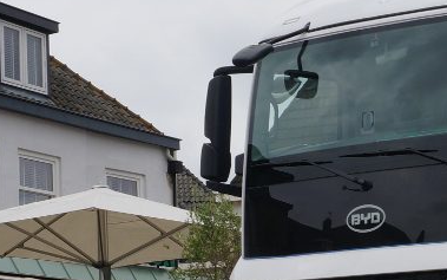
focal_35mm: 119
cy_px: 224
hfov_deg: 17.4
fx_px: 1446
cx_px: 366
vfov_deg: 11.0
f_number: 13
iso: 100
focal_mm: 23
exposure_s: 1/125
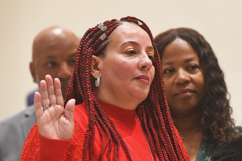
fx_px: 1344
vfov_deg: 6.9
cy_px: 80
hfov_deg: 10.3
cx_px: 121
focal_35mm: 200
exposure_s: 1/80
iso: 1600
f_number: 5
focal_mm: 200
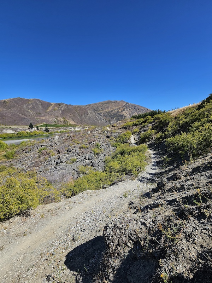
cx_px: 106
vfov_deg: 106.2
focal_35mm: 13
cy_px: 142
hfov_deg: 89.9
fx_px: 106
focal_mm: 2.2
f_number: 2.2
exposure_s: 1/2565
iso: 50
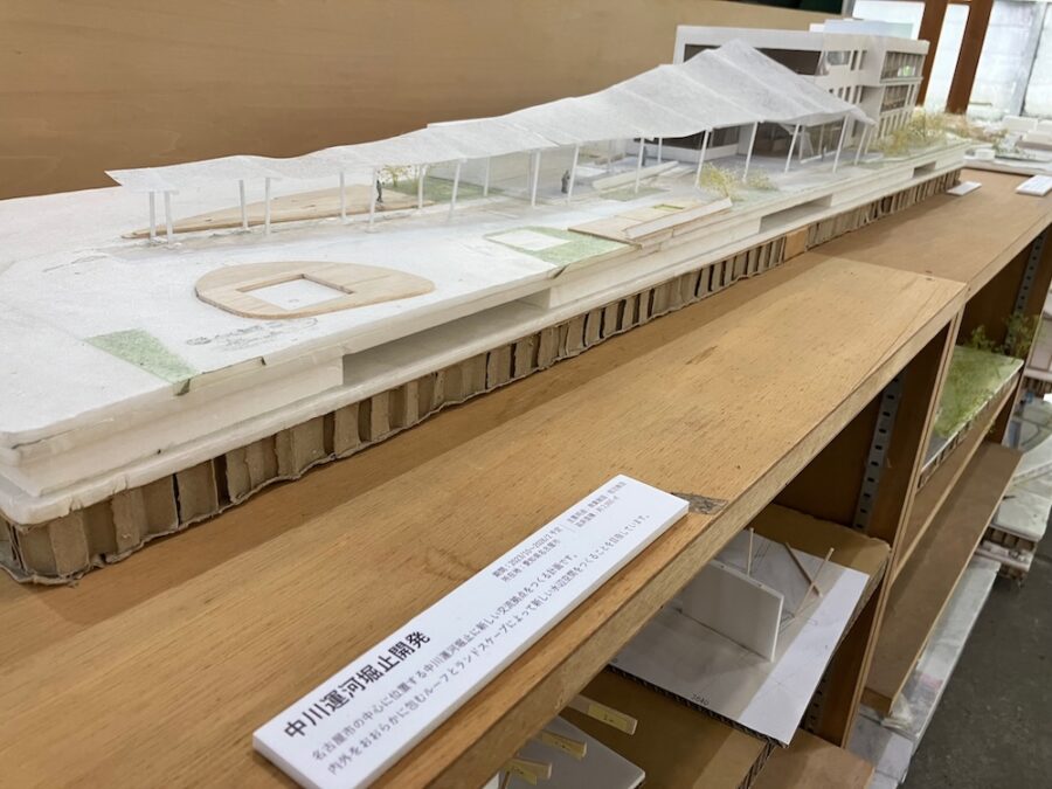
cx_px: 526
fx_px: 851
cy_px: 394
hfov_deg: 63.4
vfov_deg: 49.7
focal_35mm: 28
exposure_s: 1/50
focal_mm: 3.99
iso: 64
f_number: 1.8
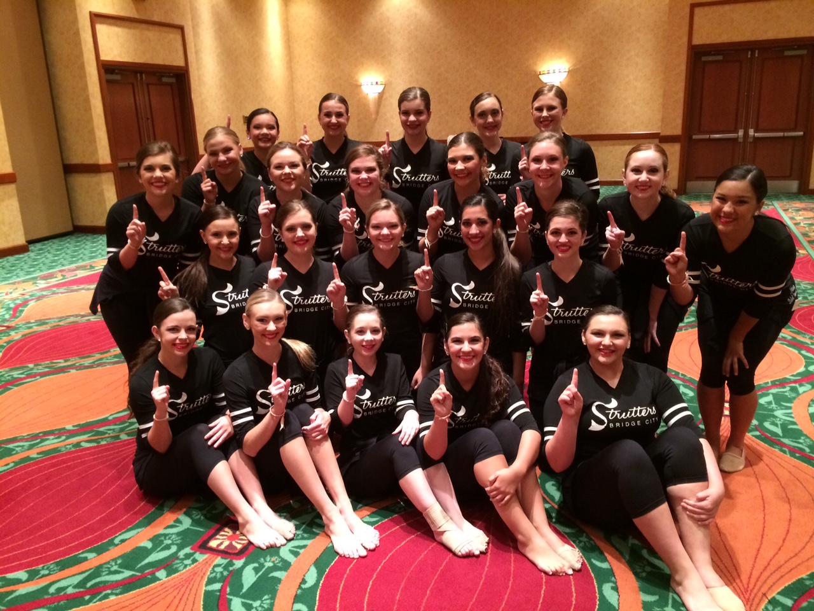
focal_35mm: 29
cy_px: 306
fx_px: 682
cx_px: 407
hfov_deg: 61.7
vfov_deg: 48.2
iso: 320
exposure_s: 1/17
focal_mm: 4.15
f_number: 2.2
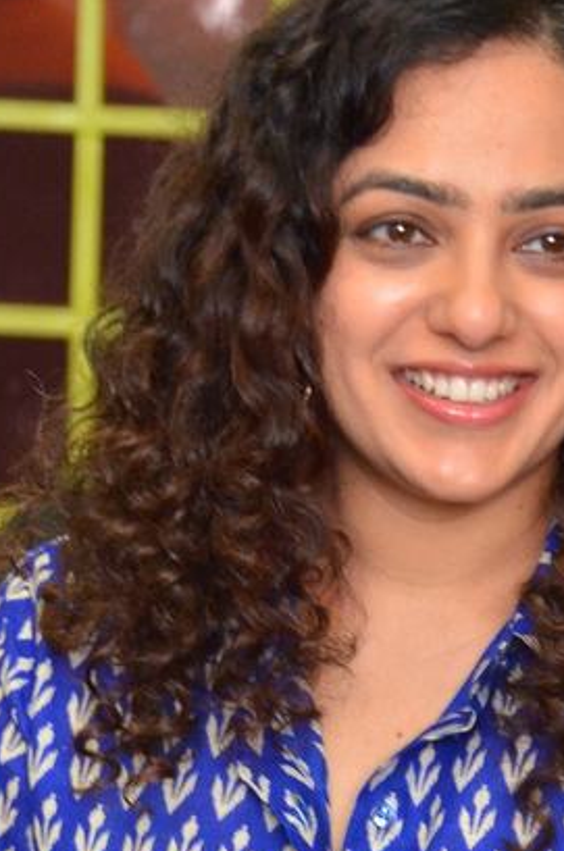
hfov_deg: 4.6
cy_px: 841
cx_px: 418
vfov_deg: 6.9
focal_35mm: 297
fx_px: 7016
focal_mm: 75
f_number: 8
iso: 2000
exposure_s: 1/125
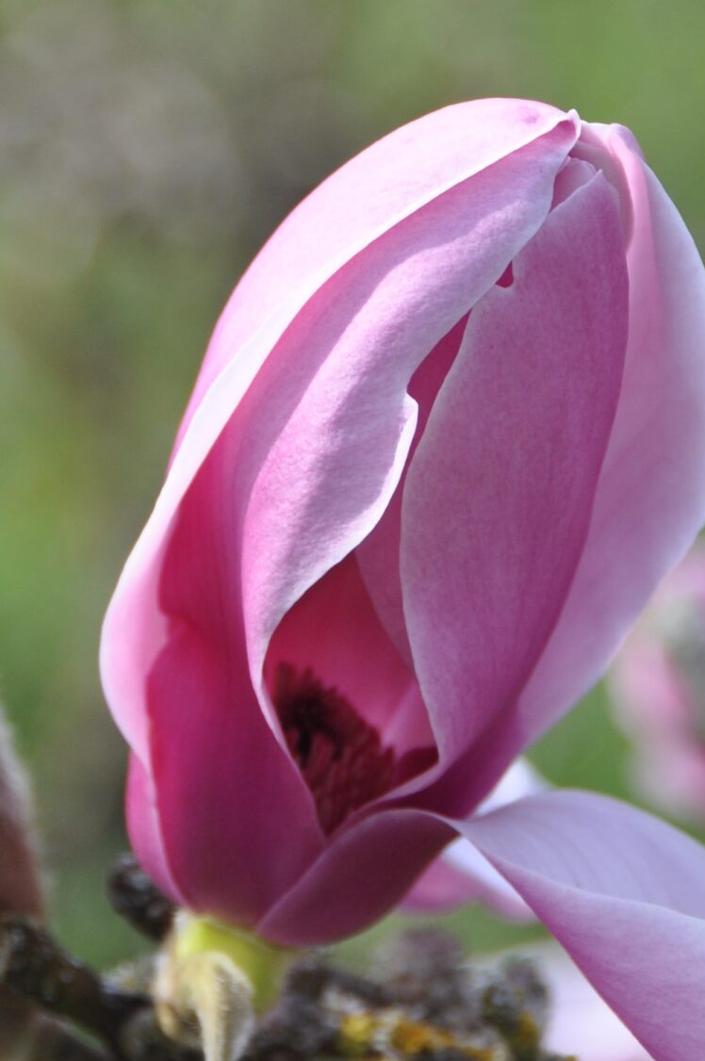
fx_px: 9040
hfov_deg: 4.5
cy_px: 268
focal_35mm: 307
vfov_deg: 6.7
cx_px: 379
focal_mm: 90
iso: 250
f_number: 5.6
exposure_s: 1/500
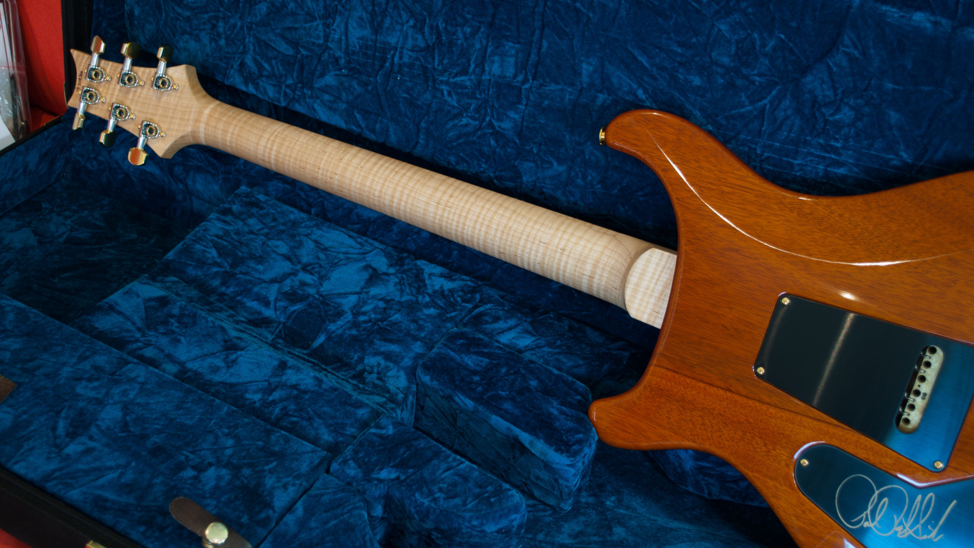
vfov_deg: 27.1
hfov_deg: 46.4
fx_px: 1136
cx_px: 487
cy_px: 266
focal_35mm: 44
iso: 100
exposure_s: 1/6
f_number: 4.5
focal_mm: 28
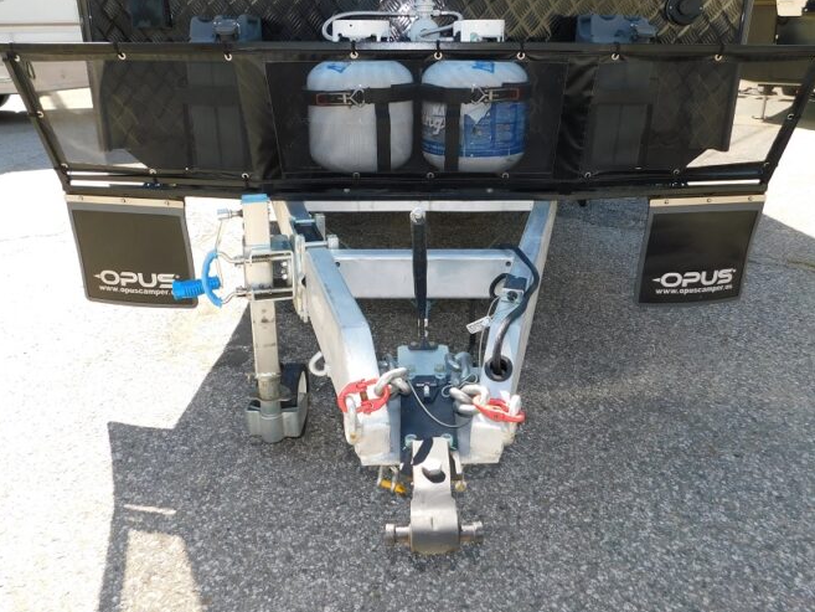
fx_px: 659
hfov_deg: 63.4
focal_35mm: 28
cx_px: 411
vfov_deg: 49.6
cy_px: 268
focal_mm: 4
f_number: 3
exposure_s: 1/400
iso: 125
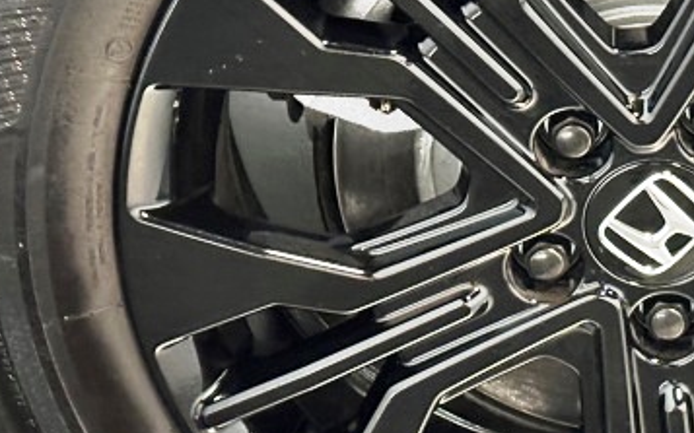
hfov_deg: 14.2
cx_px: 655
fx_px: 2761
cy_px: 181
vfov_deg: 9.0
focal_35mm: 146
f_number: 1.78
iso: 640
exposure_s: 1/17
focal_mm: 6.86
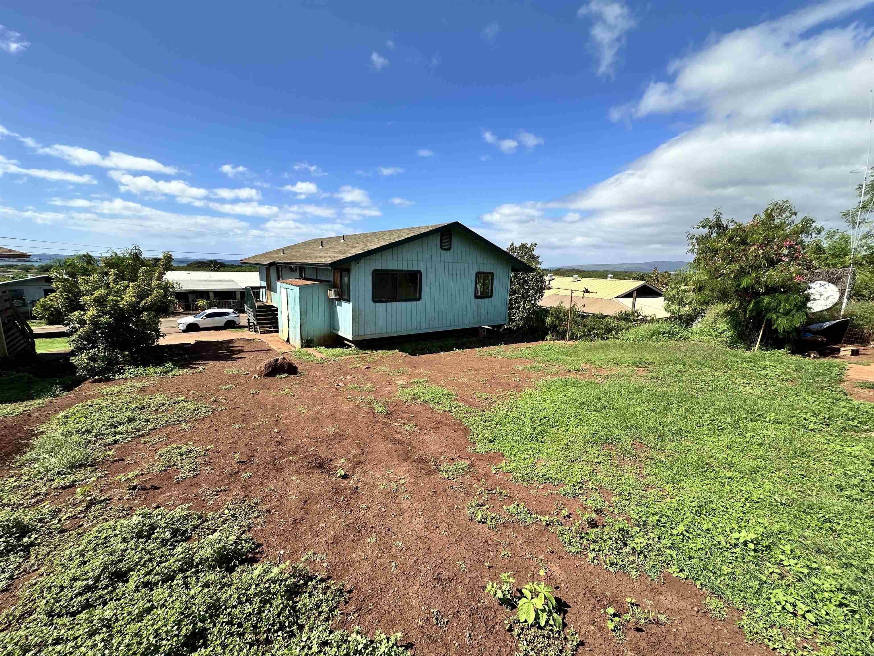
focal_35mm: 14
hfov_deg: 102.1
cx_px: 437
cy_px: 328
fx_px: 353
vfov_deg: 85.7
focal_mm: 2.22
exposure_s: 1/1855
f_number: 2.2
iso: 50
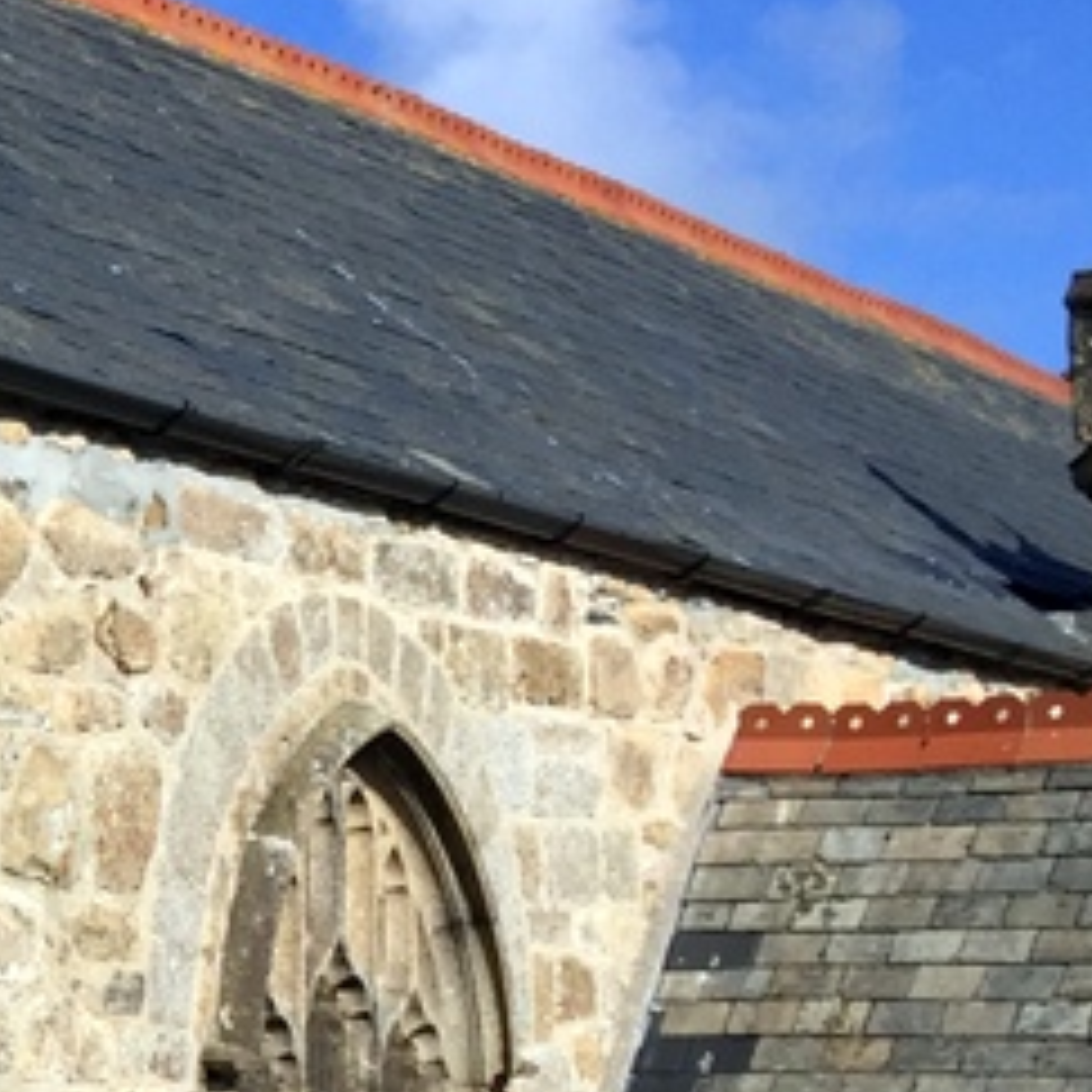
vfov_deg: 16.0
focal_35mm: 108
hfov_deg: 14.2
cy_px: 872
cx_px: -885
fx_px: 3855
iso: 32
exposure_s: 1/3300
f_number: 2.2
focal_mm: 4.15
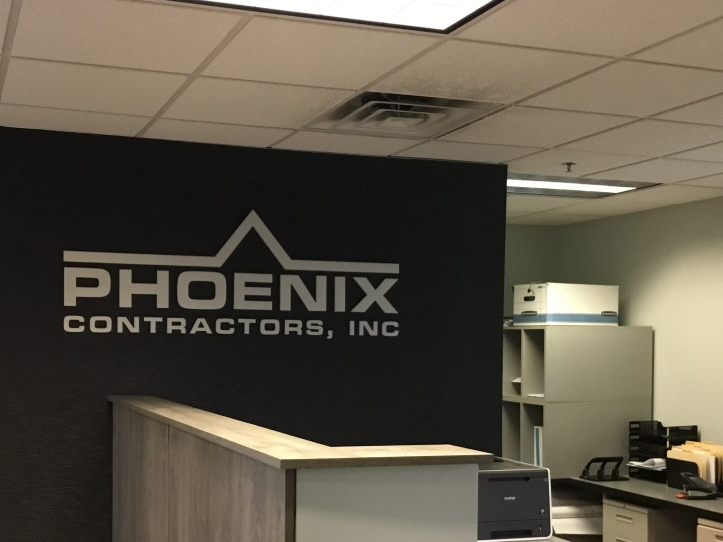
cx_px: 247
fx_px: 919
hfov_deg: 42.4
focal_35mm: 44
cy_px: 354
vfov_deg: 32.6
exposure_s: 1/30
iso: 200
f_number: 2.4
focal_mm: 3.3
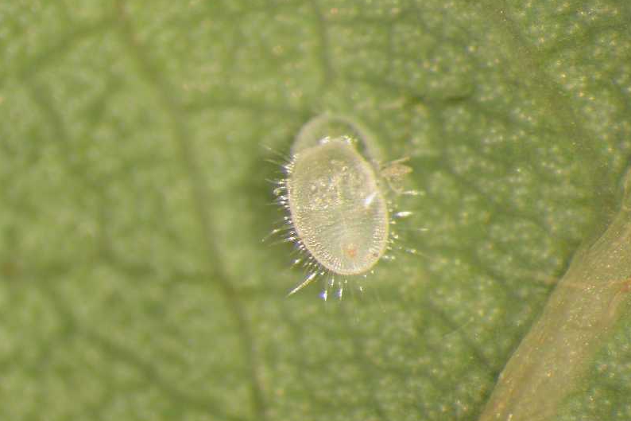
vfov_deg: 15.5
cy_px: 196
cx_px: 316
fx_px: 1542
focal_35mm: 88
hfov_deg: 23.1
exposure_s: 1/3.7
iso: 100
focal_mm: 17.5
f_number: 3.6
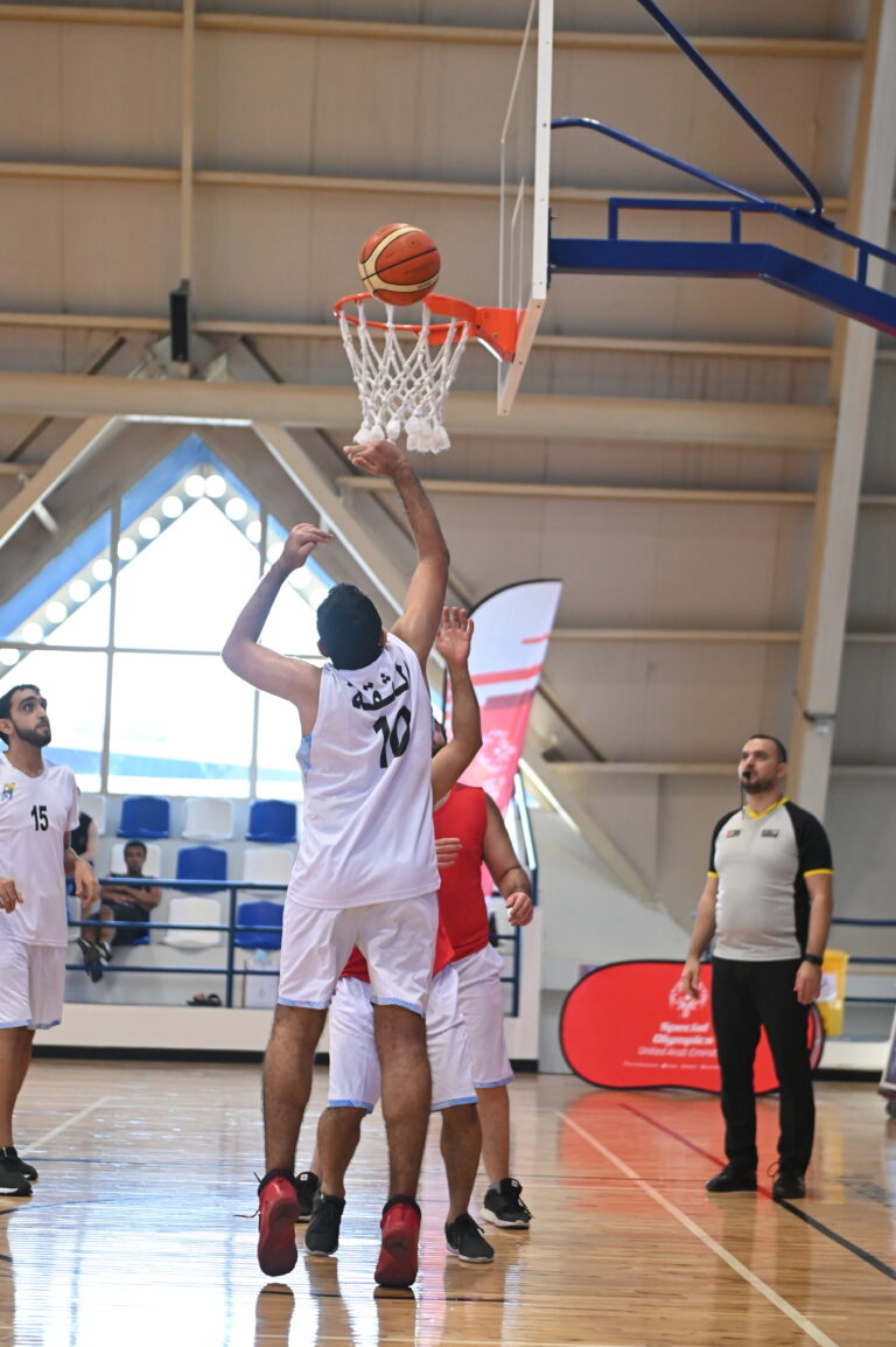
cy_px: 674
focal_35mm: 70
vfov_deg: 28.9
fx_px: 2616
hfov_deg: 19.4
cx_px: 448
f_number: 2.8
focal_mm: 70
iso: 3200
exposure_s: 1/800
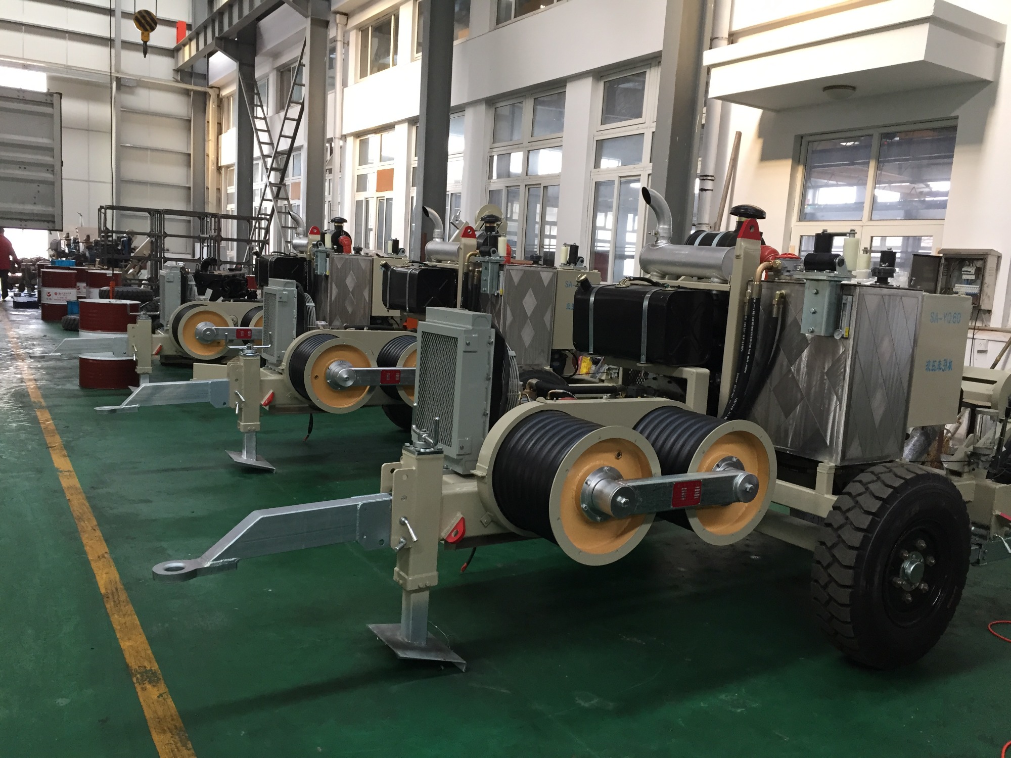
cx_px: 506
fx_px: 847
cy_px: 379
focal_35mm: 29
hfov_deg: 61.7
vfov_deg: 48.2
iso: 40
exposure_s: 1/30
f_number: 2.2
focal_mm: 4.15
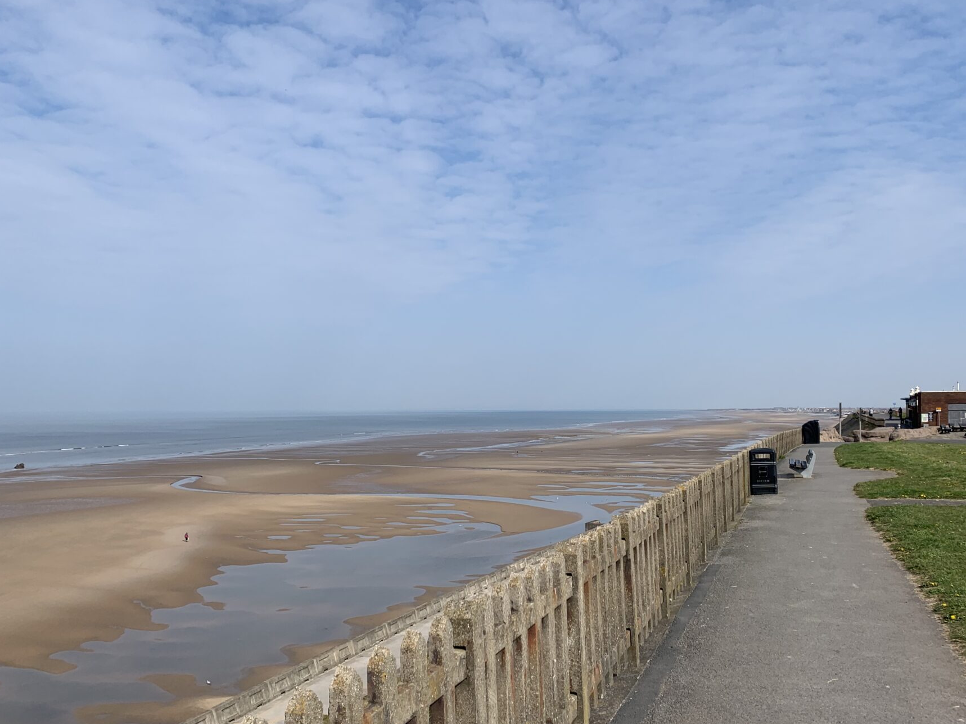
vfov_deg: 45.3
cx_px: 536
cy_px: 417
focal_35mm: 31
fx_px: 865
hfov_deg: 58.2
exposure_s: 1/2994
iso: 25
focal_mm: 4.25
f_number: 1.8
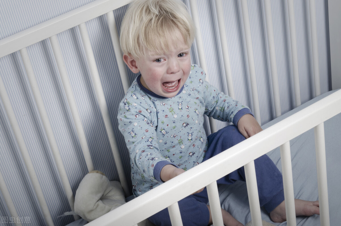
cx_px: 170
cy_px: 113
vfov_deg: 17.4
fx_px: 737
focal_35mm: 78
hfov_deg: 26.0
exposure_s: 1/160
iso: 100
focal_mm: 52
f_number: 14
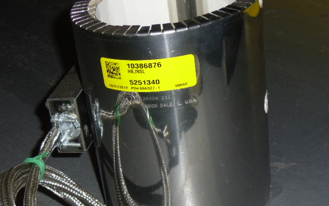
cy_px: 161
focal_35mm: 76
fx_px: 682
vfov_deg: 17.1
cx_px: 187
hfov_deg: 27.1
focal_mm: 8.31
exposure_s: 1/45
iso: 80
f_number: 3.7
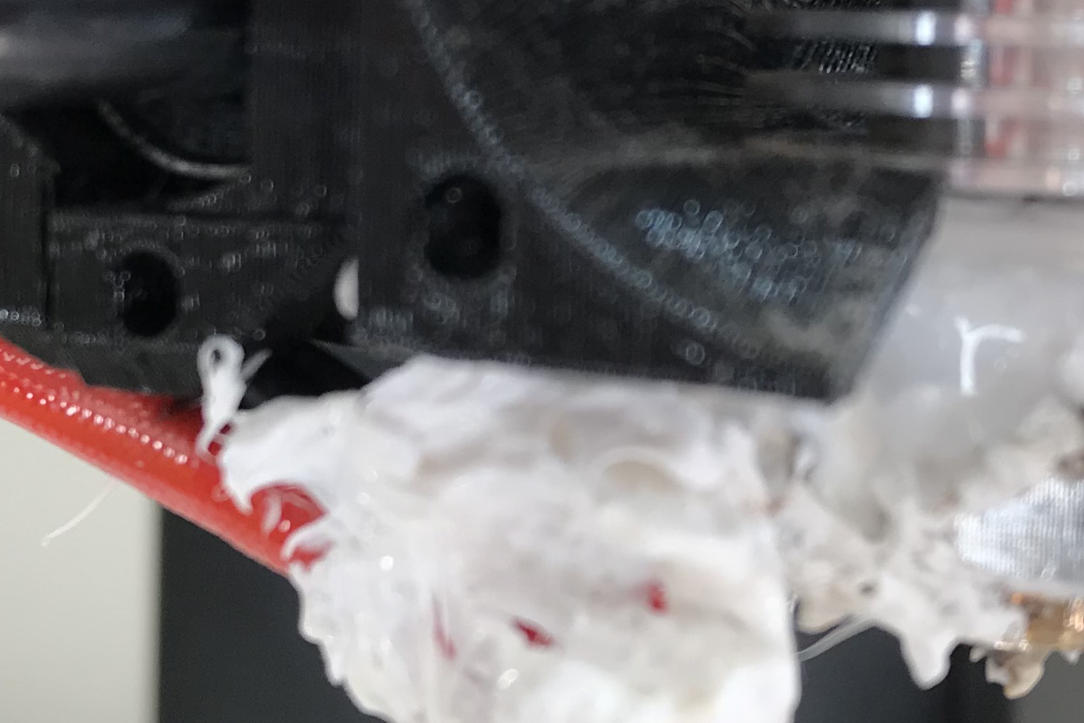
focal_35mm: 79
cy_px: 215
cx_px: 664
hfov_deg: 25.6
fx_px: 2379
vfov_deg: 17.2
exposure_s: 1/50
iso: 25
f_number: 1.8
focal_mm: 3.99
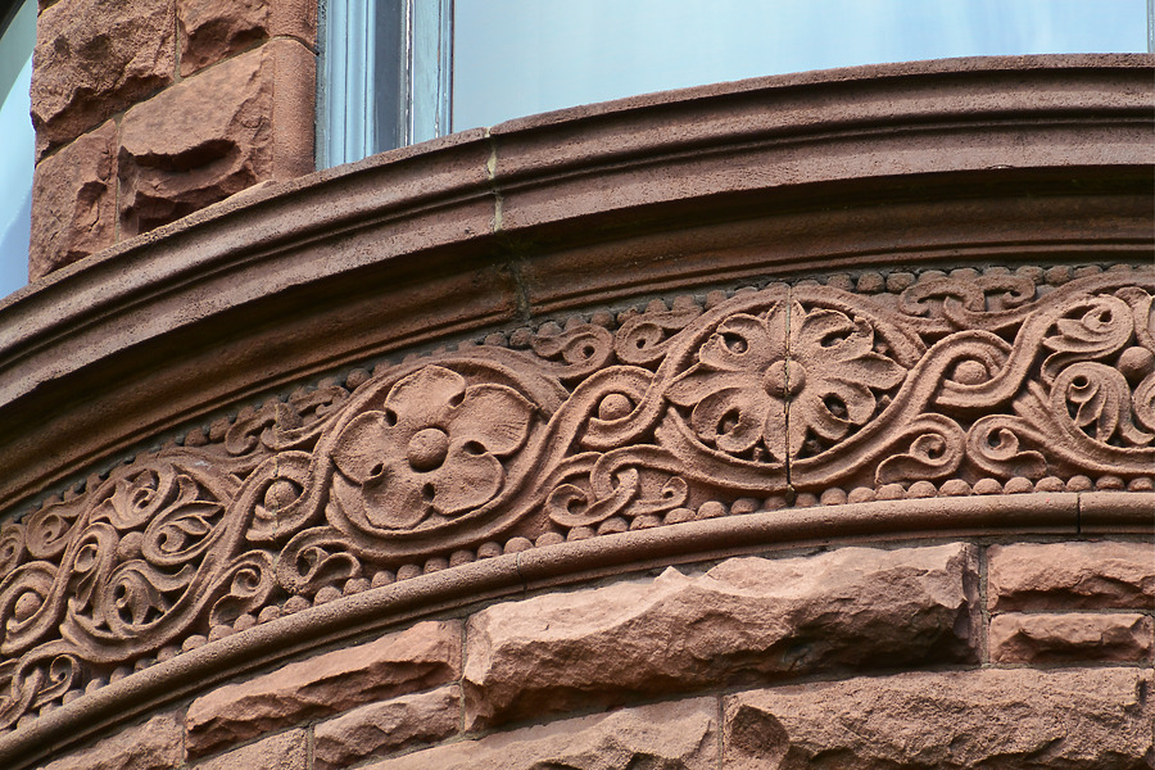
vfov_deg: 7.3
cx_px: 578
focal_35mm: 188
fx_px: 6015
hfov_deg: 11.0
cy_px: 385
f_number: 10
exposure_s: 1/200
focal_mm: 125
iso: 400
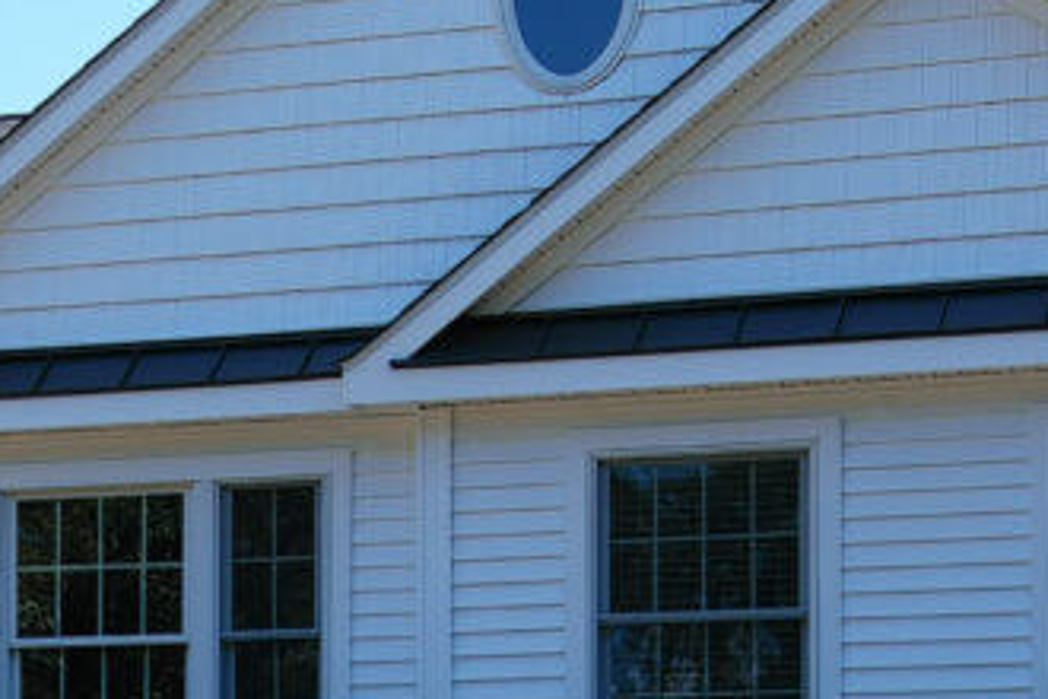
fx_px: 3930
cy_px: 909
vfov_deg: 10.0
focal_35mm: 135
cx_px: 22
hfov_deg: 15.0
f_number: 2.8
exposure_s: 1/800
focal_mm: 10.57
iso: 100
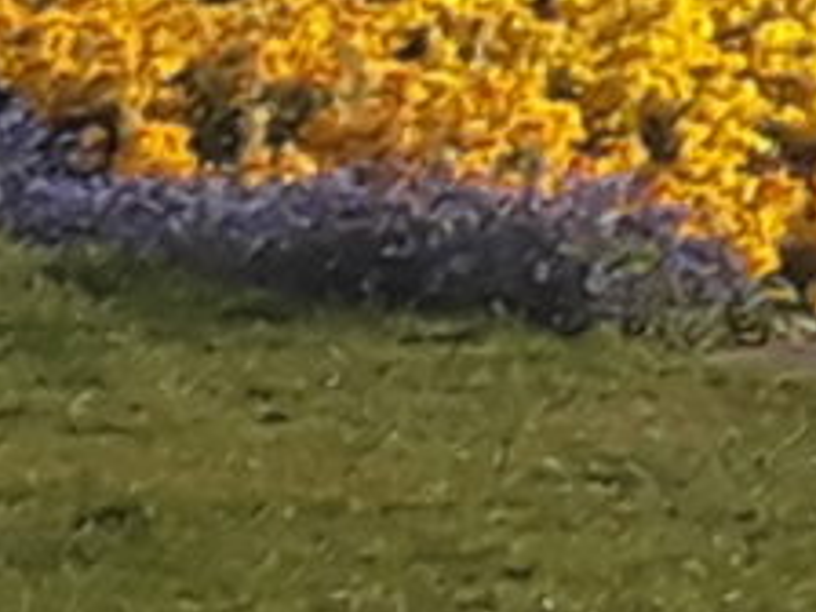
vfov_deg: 7.7
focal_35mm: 185
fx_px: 4361
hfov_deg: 8.8
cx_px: 2437
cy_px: -659
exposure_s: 1/1209
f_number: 1.9
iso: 40
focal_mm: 3.6
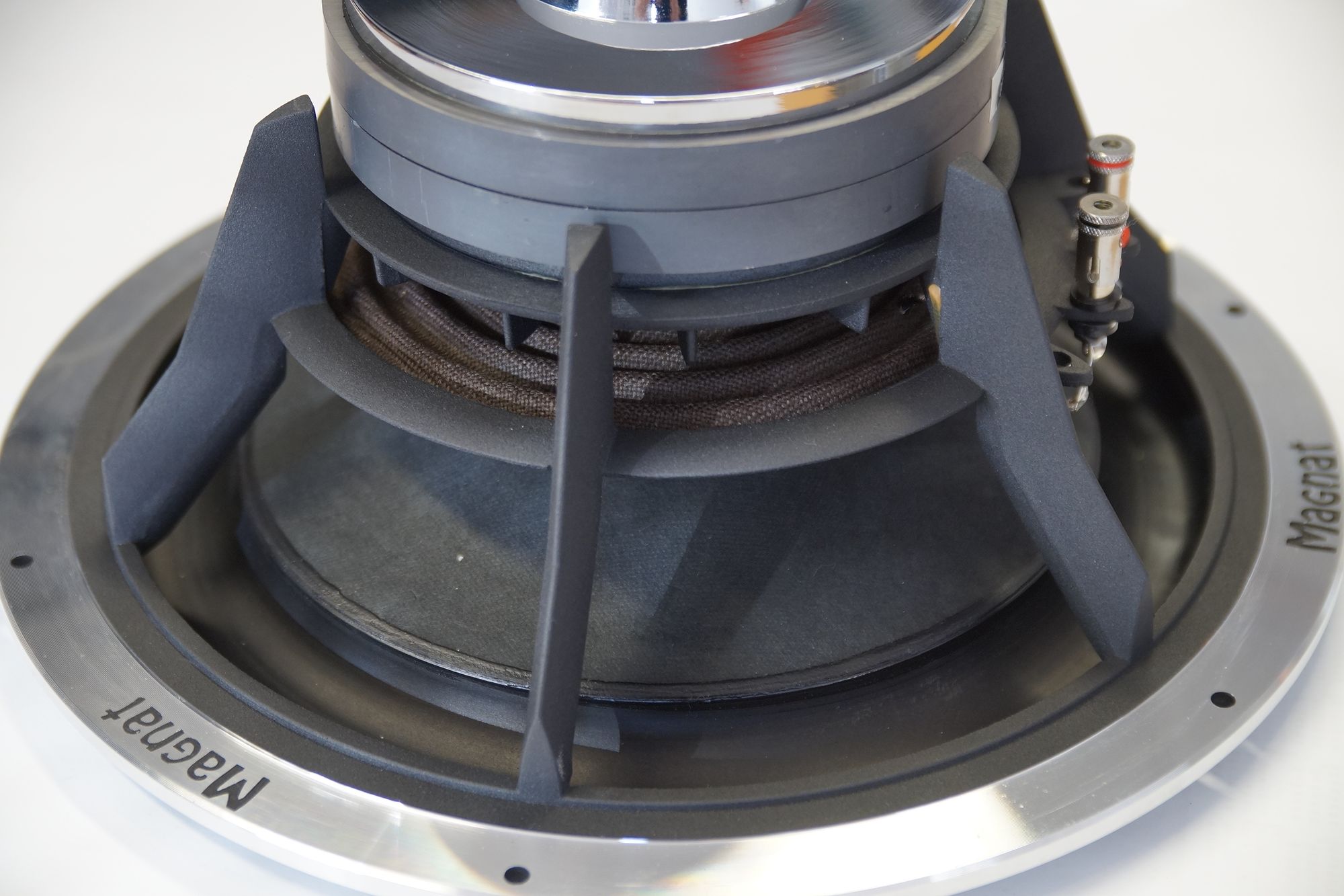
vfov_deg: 20.2
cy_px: 448
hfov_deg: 29.9
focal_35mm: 68
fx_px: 2520
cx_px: 672
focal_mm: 45
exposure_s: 1/100
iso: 400
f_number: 2.8
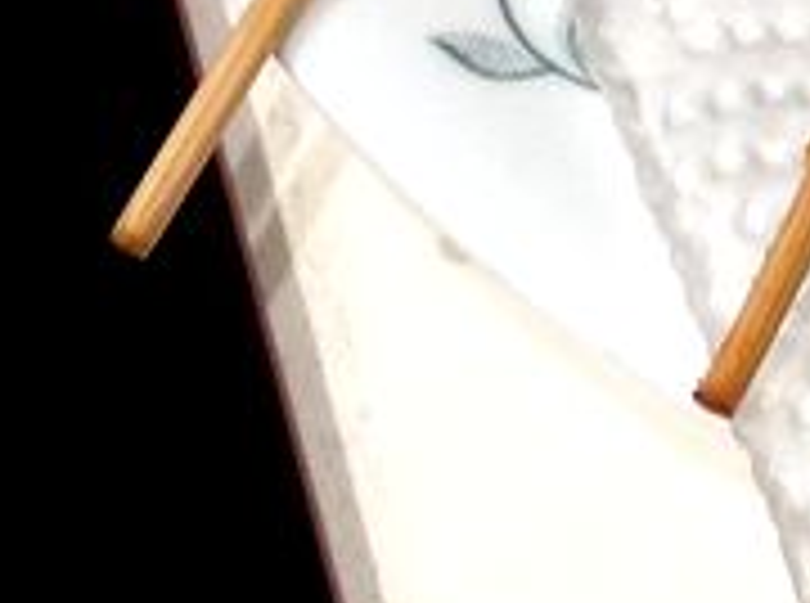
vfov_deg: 9.4
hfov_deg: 12.5
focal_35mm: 147
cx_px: 1395
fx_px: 3431
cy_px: -585
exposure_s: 1/20
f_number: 2.4
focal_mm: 4.13
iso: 100
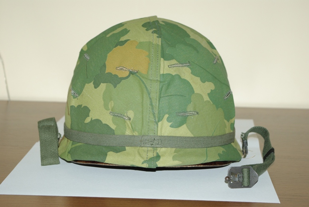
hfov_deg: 24.7
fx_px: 705
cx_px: 154
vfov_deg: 16.7
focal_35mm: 82
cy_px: 104
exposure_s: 1/60
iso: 400
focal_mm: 55
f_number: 8
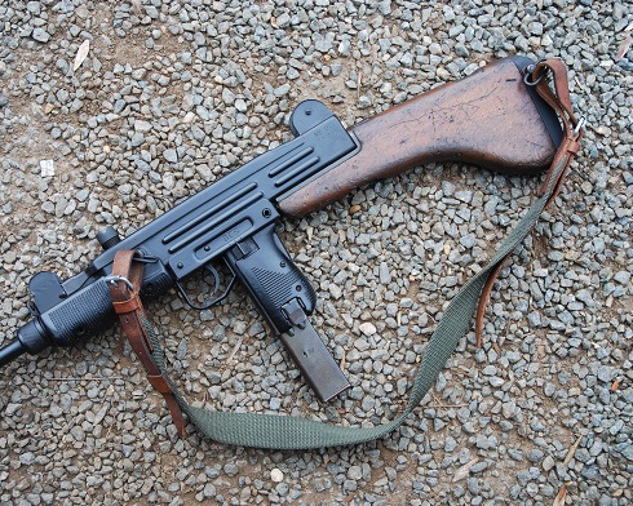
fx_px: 873
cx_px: 252
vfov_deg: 32.4
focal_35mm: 47
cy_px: 256
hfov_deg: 39.7
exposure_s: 1/80
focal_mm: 27
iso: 200
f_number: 4.5
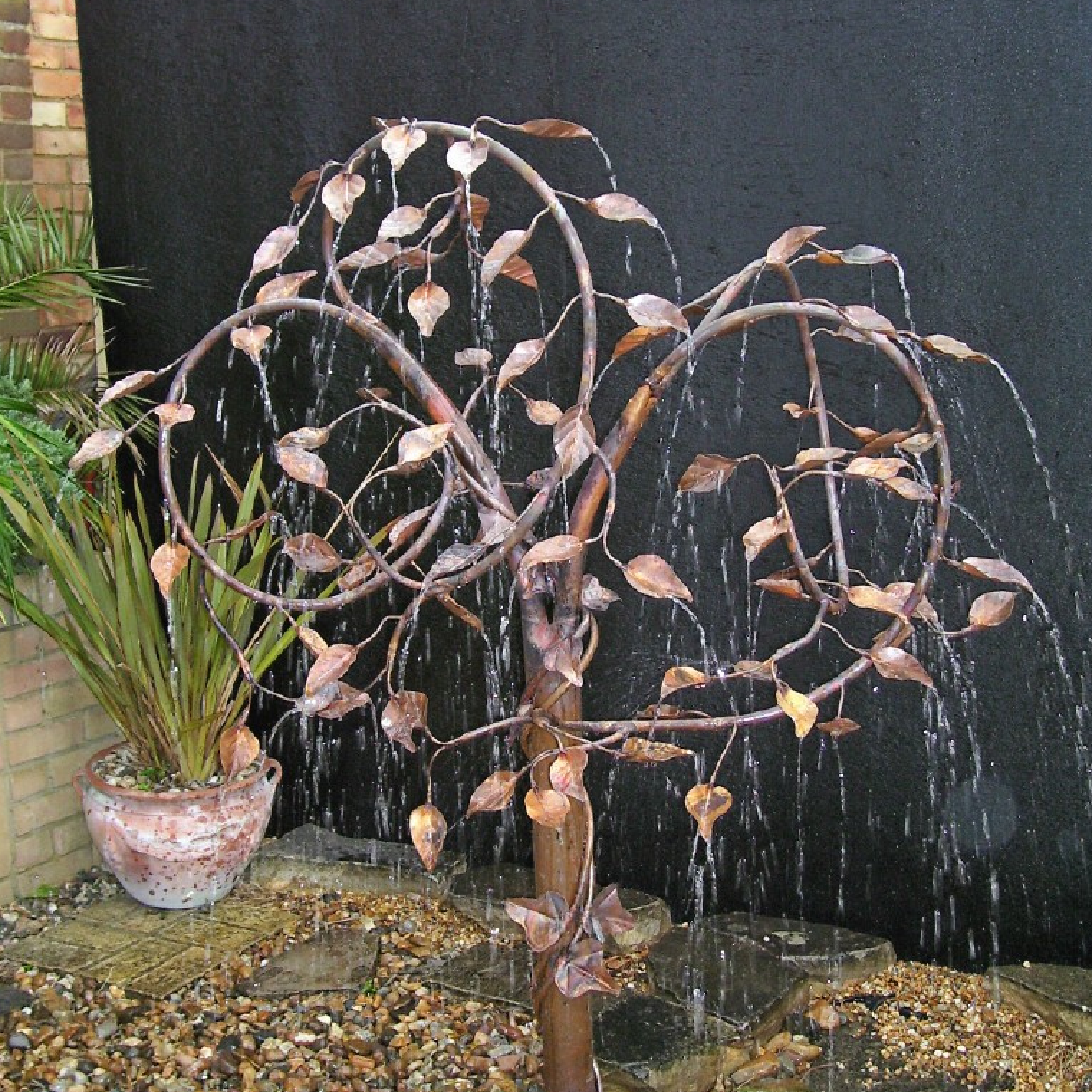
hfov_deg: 34.0
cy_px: 493
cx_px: 549
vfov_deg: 34.0
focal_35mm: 50
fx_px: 1785
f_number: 3
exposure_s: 1/60
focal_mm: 7
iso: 80
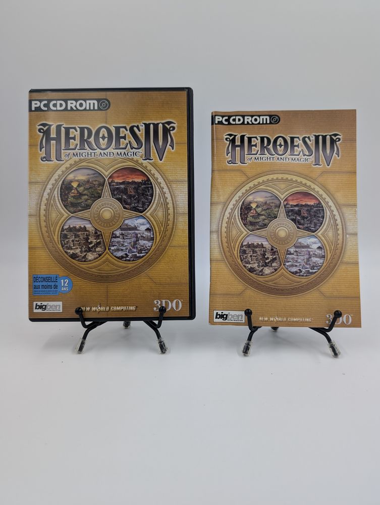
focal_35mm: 24
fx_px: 350
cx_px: 190
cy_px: 252
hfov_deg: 56.9
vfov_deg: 71.5
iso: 21
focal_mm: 6.9
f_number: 1.68
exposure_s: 1/24.4
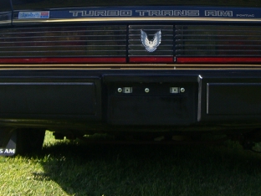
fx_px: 588
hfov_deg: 25.0
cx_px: 146
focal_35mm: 78
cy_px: 9
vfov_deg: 18.5
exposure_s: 1/250
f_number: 4.3
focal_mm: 6.2
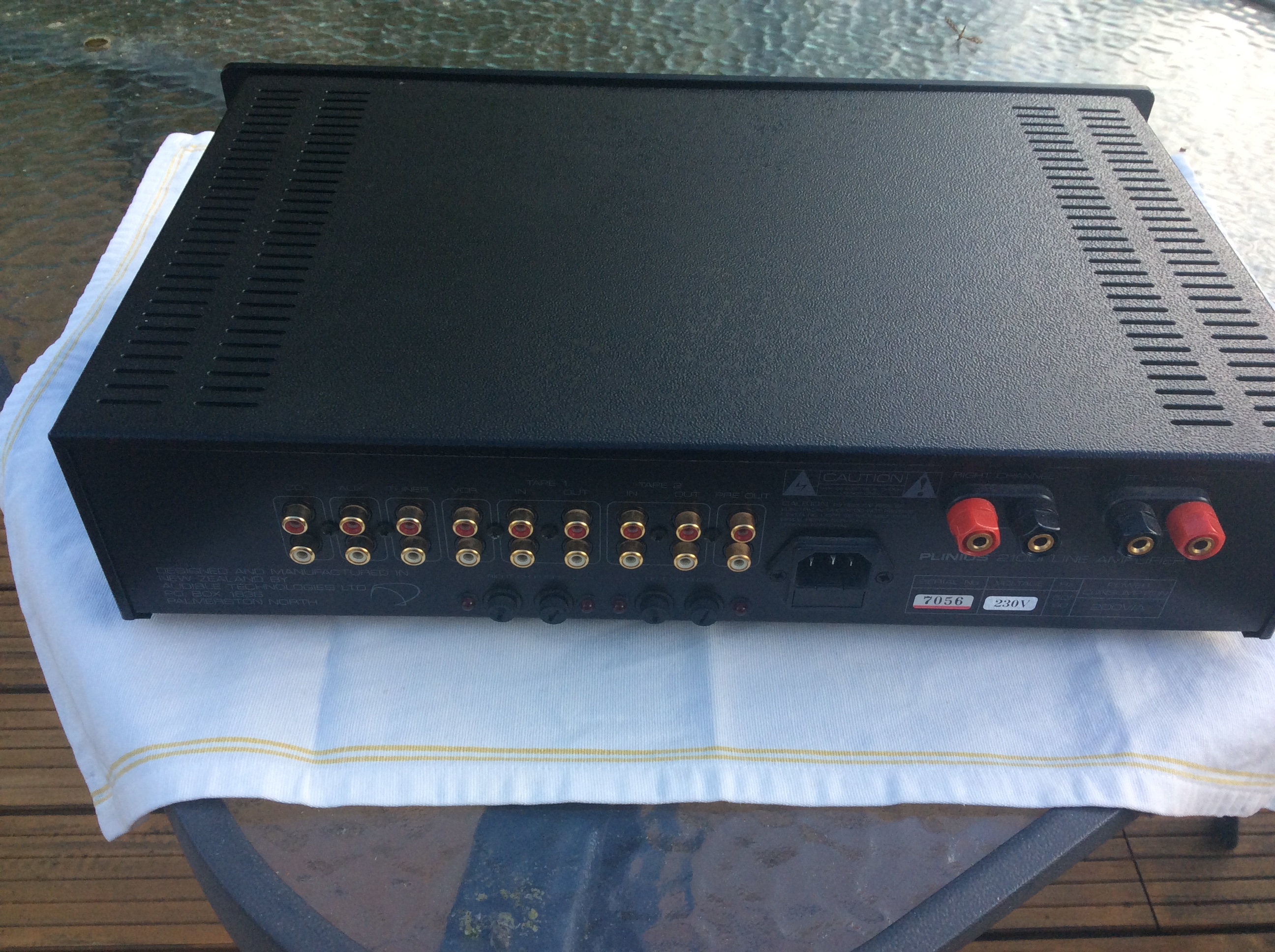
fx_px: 1177
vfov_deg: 44.1
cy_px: 476
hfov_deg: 56.9
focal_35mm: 32
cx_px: 638
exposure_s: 1/236
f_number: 2.4
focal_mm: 3.3
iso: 32
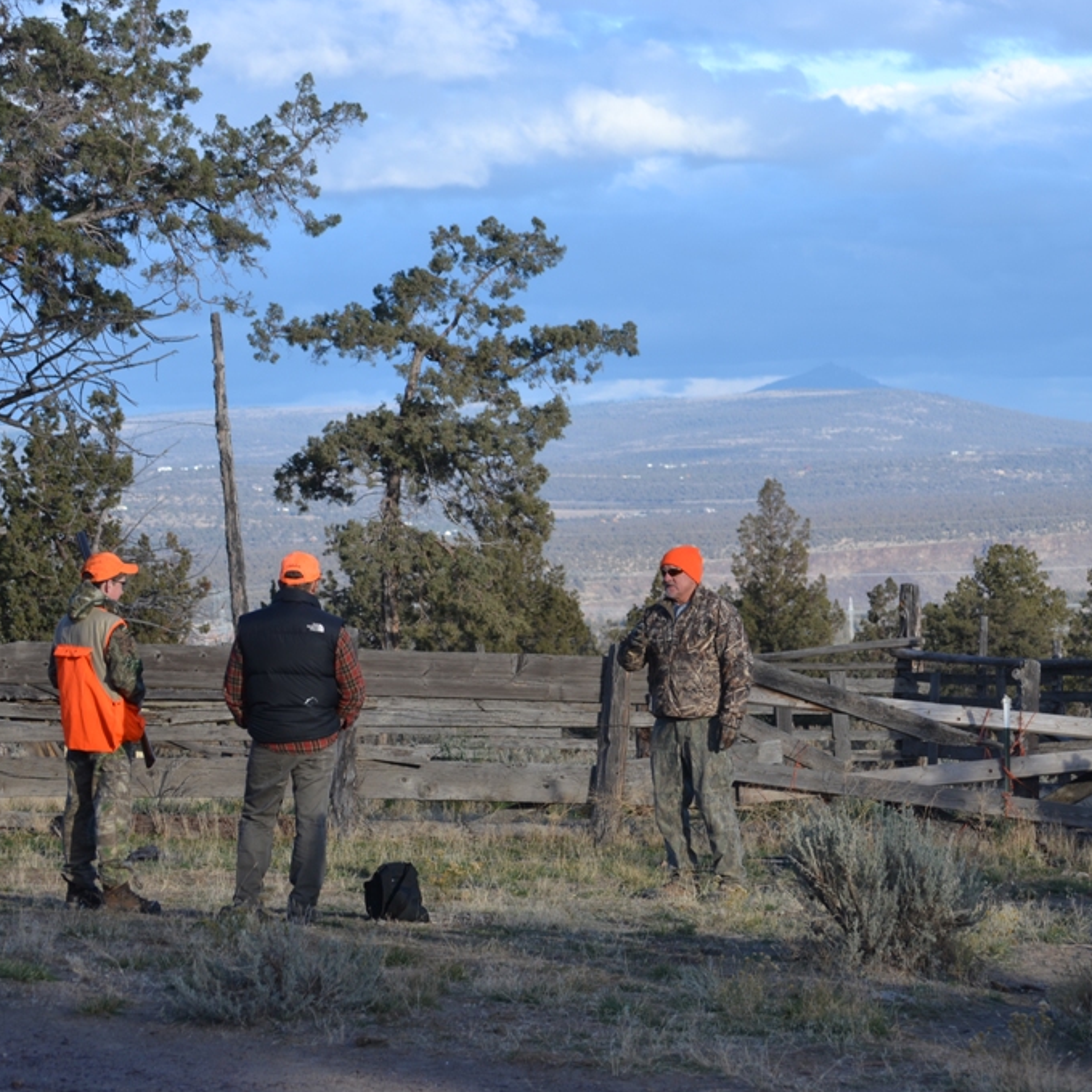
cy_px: 547
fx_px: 5889
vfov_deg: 10.6
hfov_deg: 10.6
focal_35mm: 165
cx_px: 691
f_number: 6.3
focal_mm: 86
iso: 100
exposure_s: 1/160
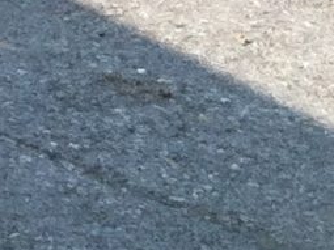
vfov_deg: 4.9
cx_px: -525
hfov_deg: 6.6
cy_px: -641
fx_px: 2710
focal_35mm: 281
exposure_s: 1/417
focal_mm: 3.85
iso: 80
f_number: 2.8
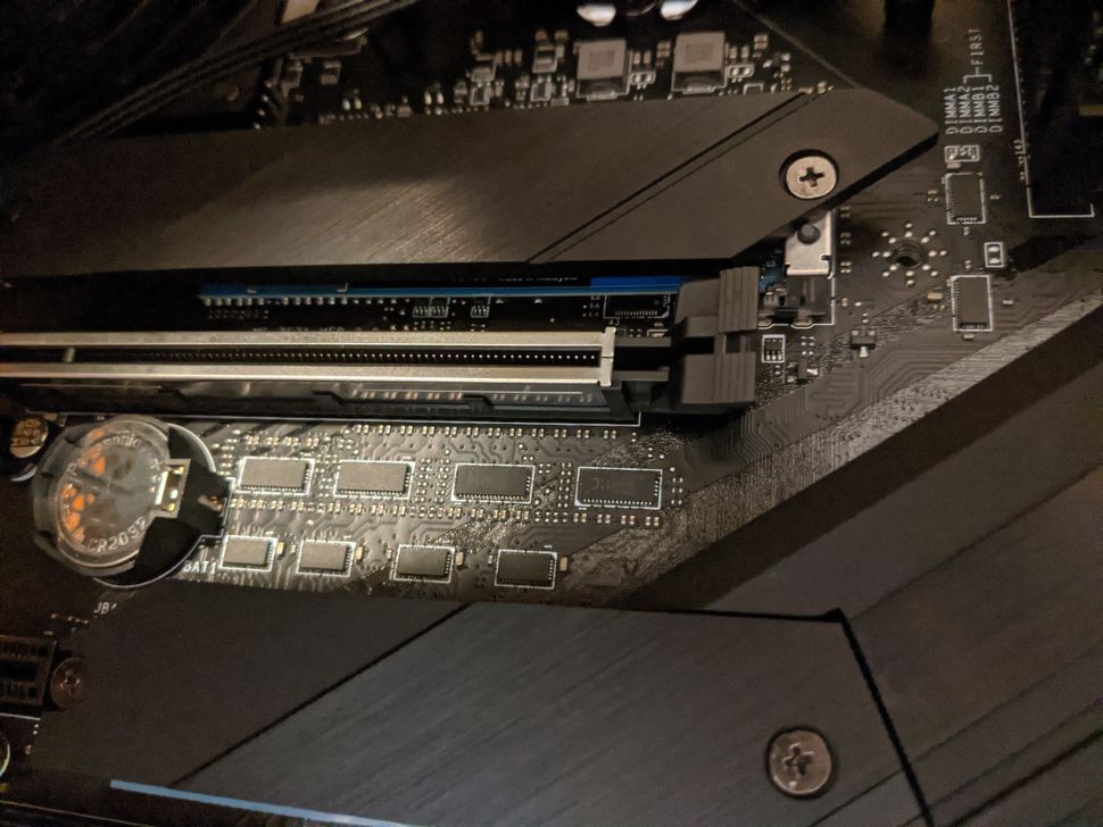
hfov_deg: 65.3
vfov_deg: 51.4
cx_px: 552
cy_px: 414
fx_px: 861
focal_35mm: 27
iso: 2087
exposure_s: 1/15
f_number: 1.8
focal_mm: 4.44
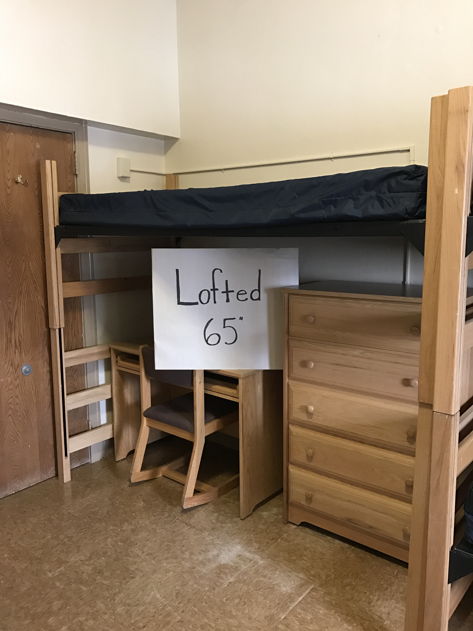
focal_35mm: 28
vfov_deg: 63.4
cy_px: 316
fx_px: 510
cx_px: 236
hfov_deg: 49.7
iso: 100
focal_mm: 3.99
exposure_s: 1/9
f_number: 1.8
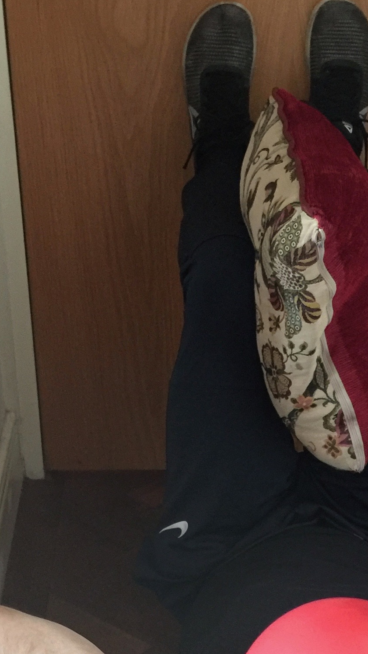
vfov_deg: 29.9
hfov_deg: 17.1
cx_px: 363
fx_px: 1197
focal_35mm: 69
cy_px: 510
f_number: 2.2
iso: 160
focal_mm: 4.15
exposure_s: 1/4
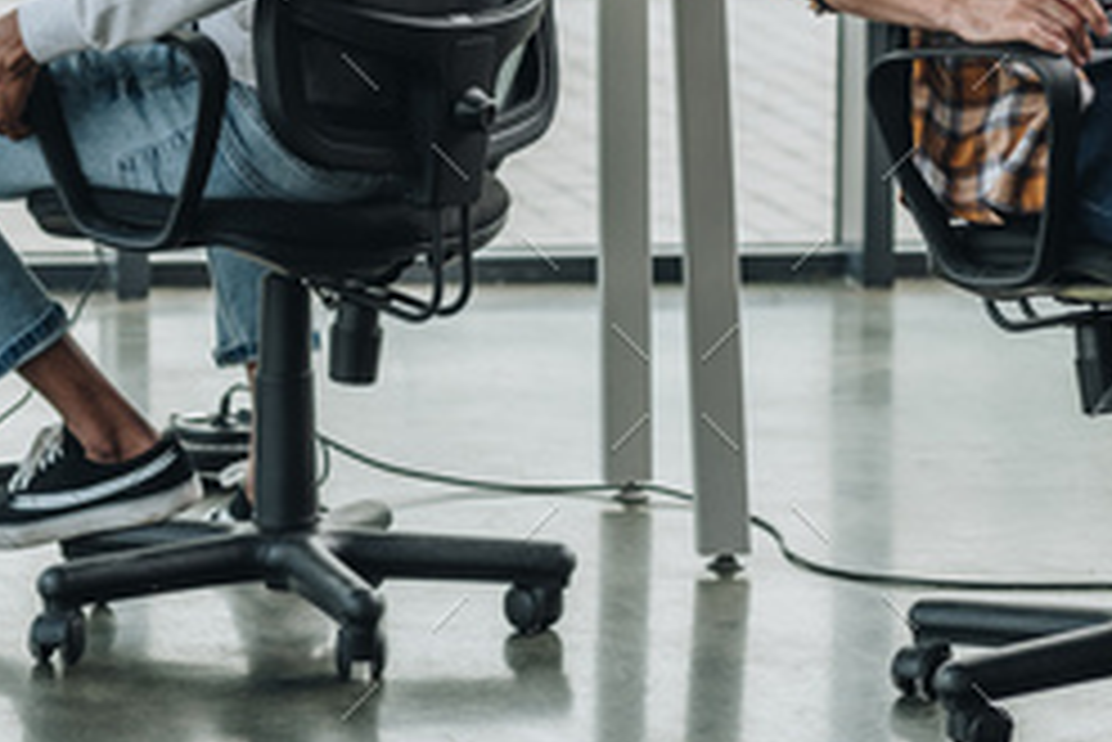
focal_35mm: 239
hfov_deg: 8.6
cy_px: -76
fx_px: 7386
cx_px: 653
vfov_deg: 5.7
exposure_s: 1/200
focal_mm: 100
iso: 200
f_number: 3.5
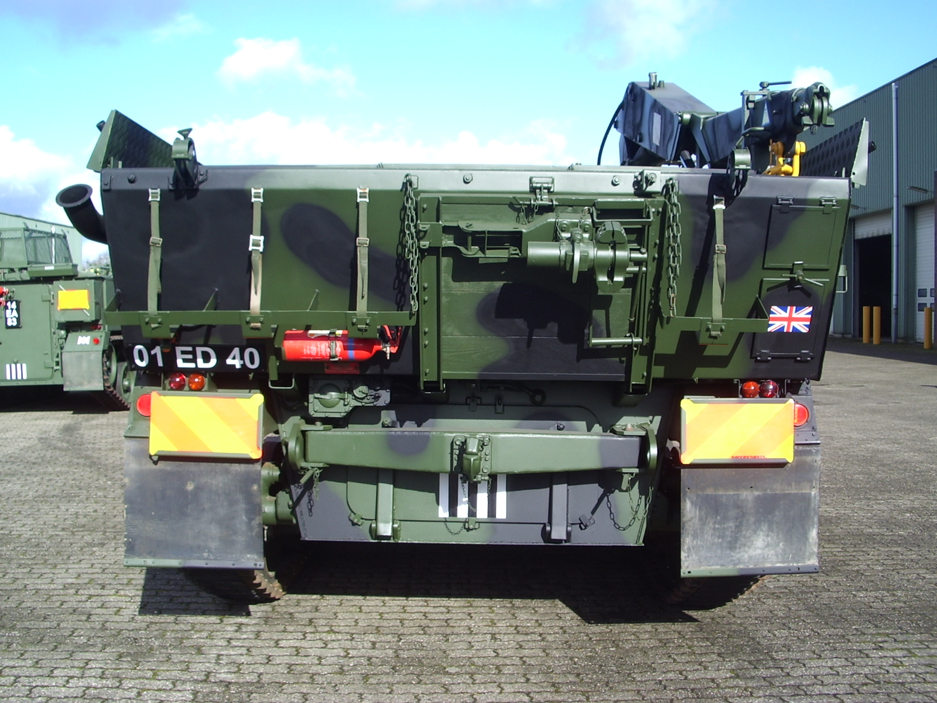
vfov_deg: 37.7
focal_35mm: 38
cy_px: 352
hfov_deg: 49.0
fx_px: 1029
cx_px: 468
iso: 50
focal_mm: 5.8
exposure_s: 1/200
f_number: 4.3
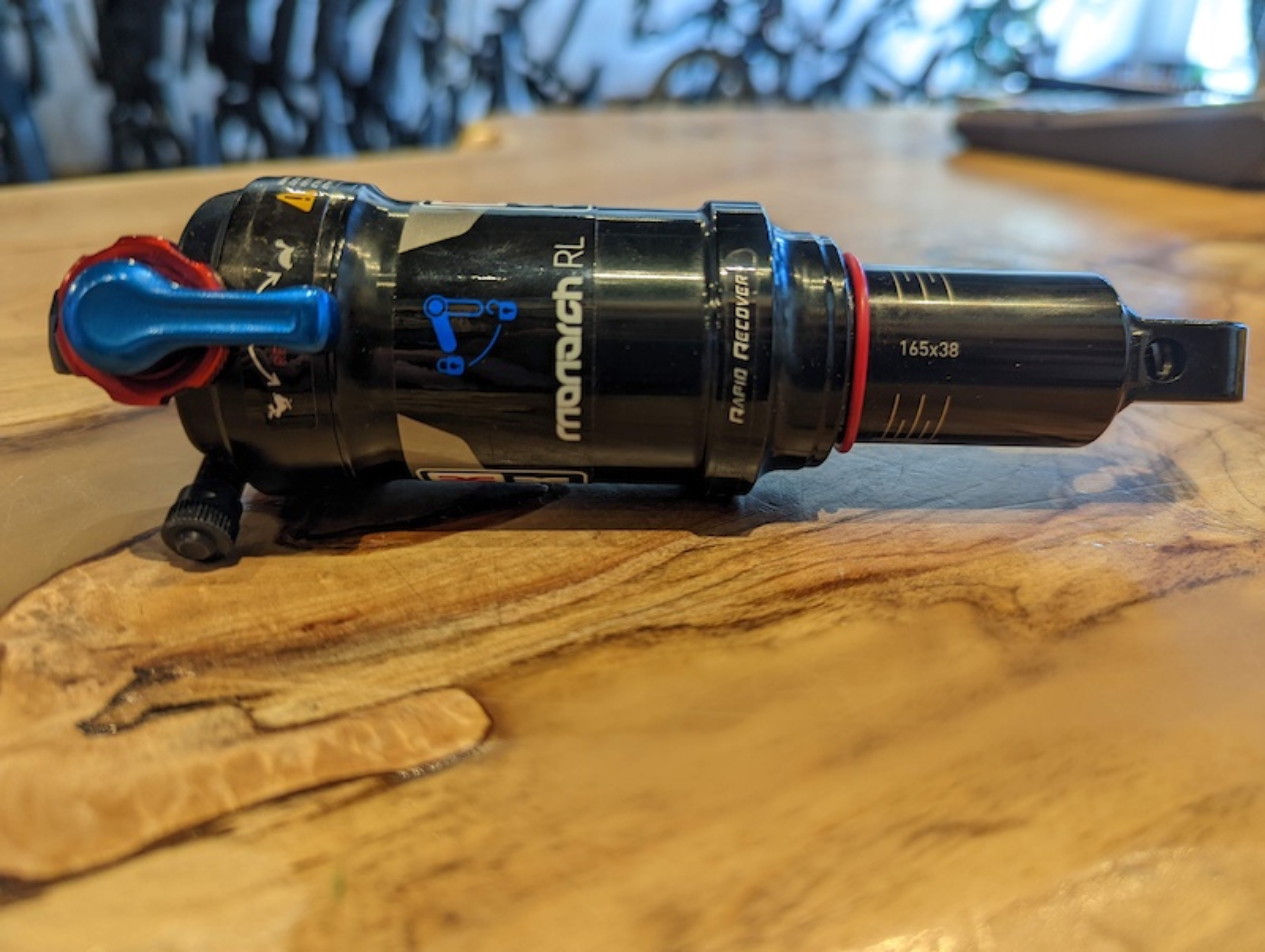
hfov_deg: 71.5
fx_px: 878
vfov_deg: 56.9
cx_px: 632
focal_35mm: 24
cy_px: 476
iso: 54
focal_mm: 6.81
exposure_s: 1/24
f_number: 1.85
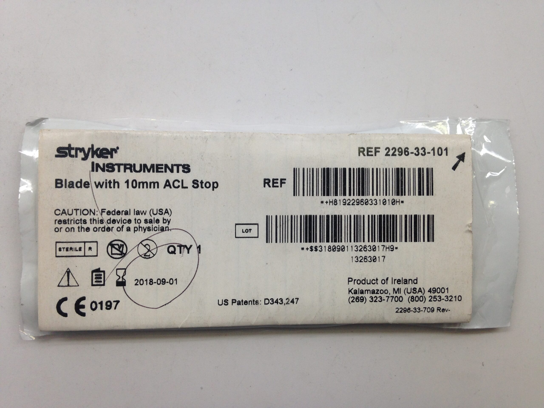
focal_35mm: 33
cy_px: 204
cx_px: 272
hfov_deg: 55.4
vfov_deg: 42.9
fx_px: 519
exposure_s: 1/60
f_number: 2.4
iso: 64
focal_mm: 4.12
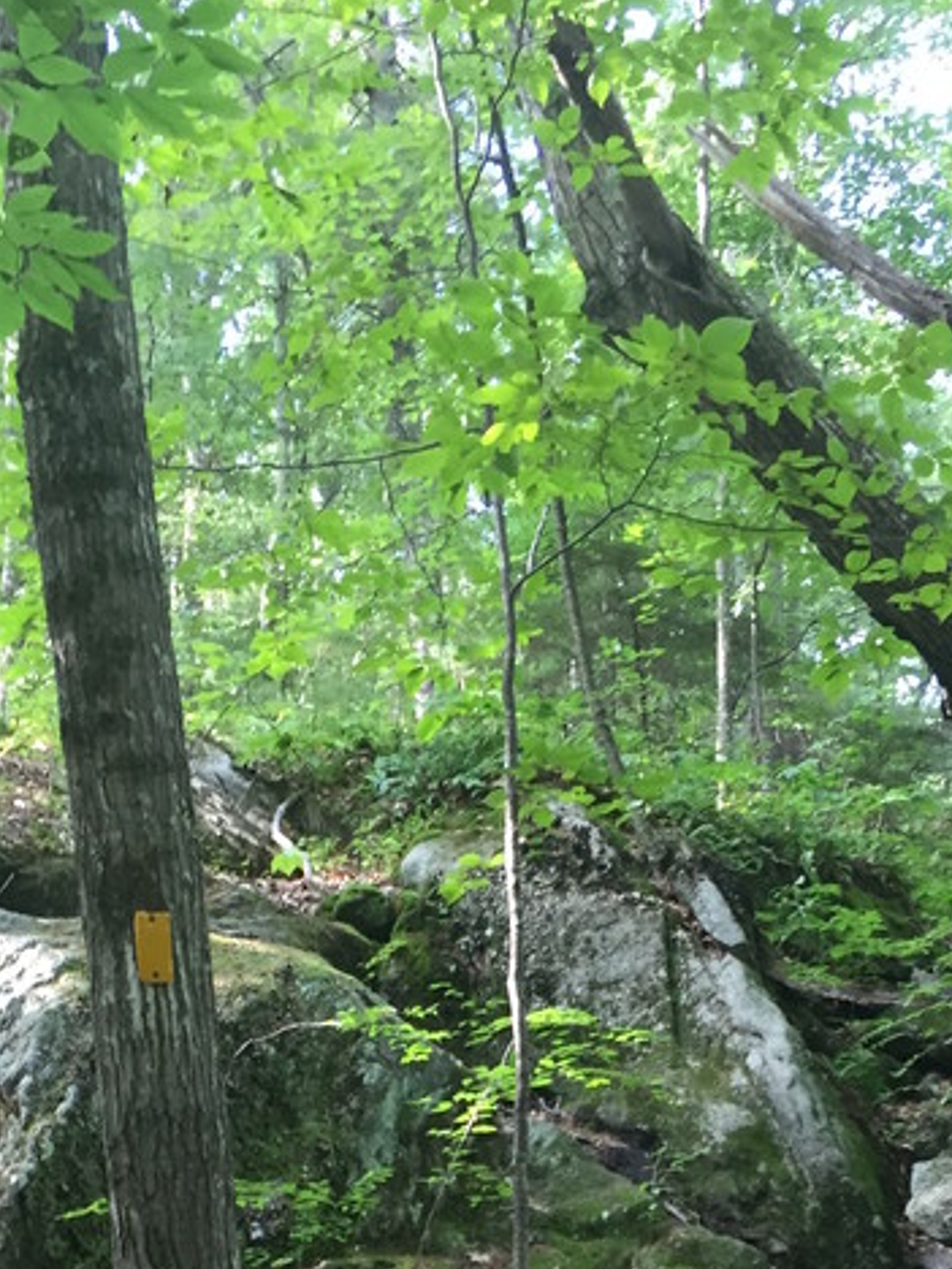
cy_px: 1340
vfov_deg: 28.7
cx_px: 472
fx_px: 2273
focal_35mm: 62
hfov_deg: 23.7
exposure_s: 1/30
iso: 100
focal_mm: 4.15
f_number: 2.2
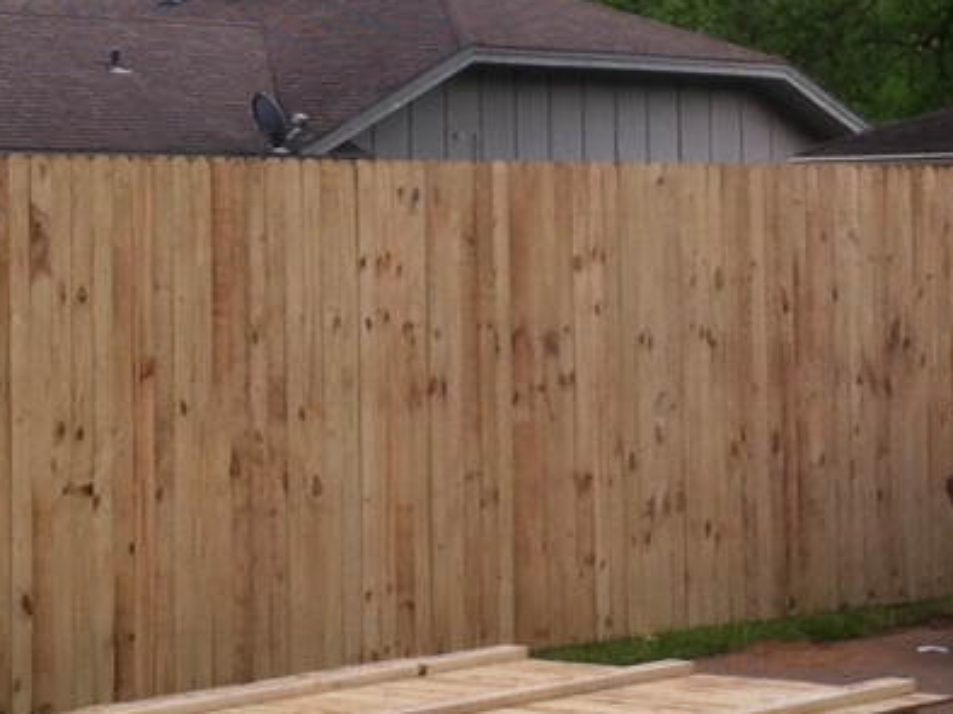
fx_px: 3907
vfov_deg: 10.4
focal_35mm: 142
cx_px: 128
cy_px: 126
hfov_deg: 13.8
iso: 80
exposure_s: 1/167
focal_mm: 3.85
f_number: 2.8
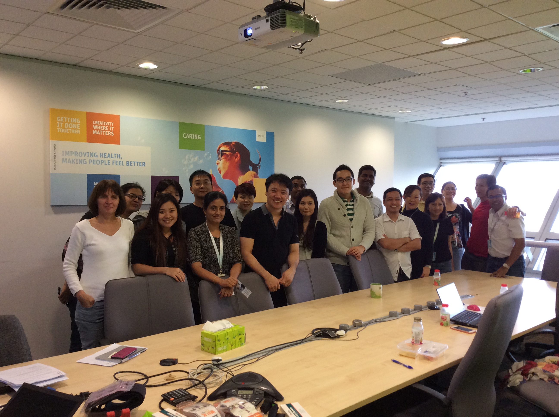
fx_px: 516
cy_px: 208
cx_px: 280
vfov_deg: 44.1
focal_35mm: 32
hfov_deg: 56.9
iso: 80
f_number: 2.4
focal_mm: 3.3
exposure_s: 1/25
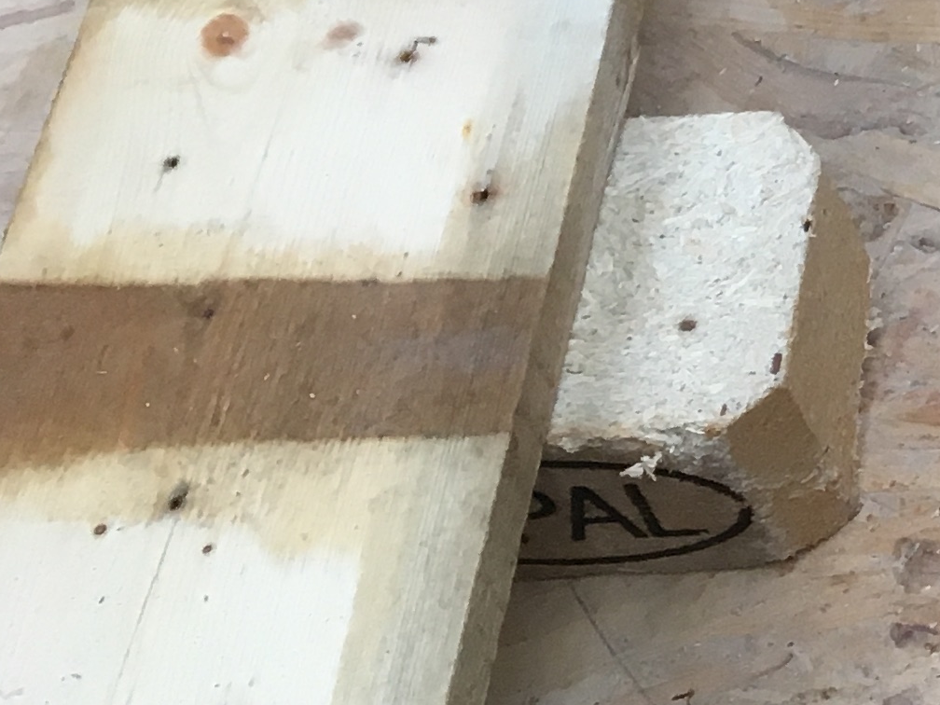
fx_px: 3150
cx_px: 1768
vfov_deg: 12.3
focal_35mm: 116
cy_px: -242
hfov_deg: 14.6
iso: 32
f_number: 2.2
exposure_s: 1/33
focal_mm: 4.15
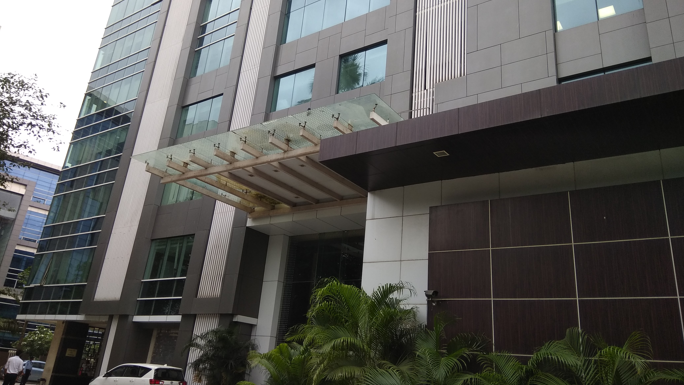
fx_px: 417
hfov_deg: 78.7
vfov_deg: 49.4
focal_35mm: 23
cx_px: 343
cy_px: 165
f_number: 2
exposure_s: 1/216
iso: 100
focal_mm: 3.57
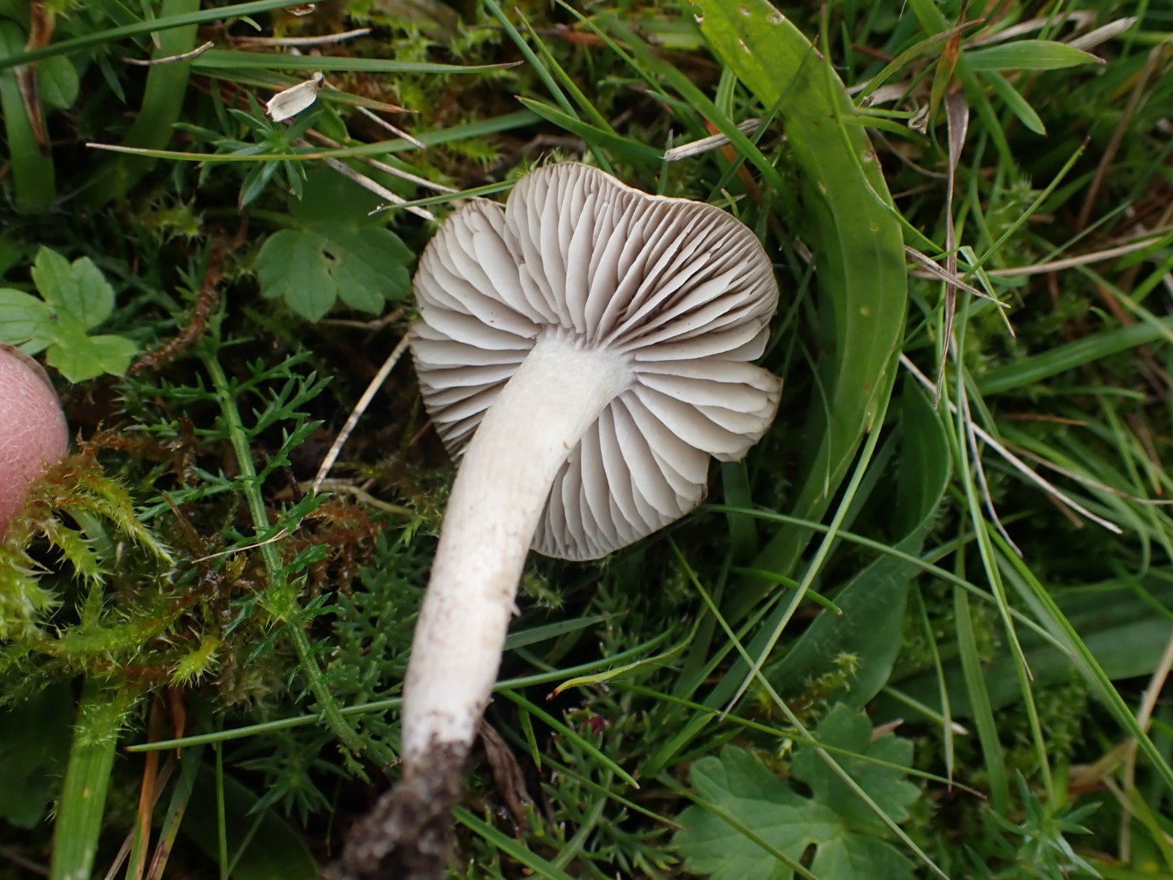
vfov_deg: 46.8
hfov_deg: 60.0
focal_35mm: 30
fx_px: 1017
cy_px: 440
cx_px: 586
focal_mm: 5.4
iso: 100
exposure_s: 1/200
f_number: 3.2
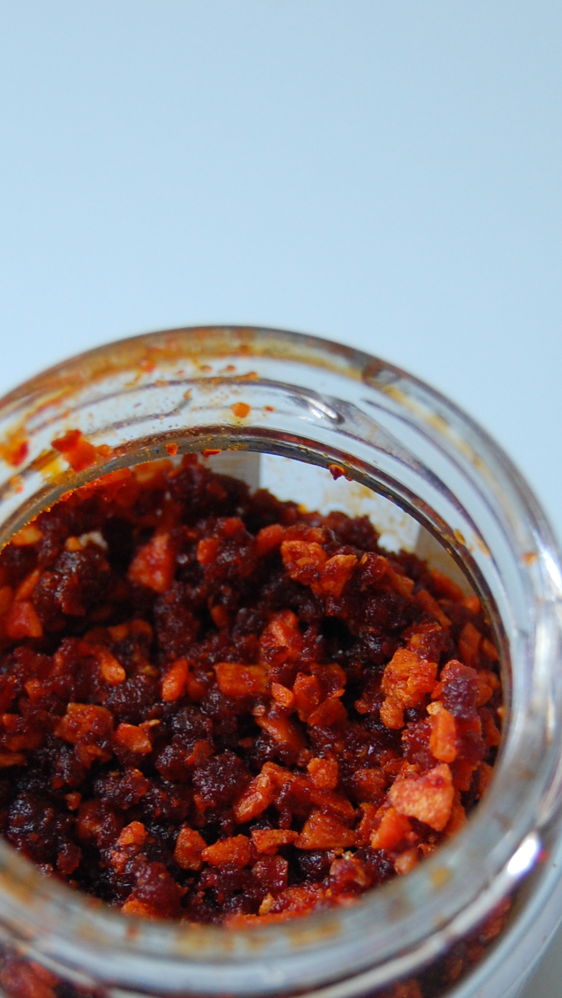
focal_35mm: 87
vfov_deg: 24.3
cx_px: 281
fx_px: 2305
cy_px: 685
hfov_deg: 13.9
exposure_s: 1/30
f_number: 4.5
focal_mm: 32
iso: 560
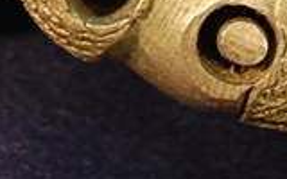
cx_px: 281
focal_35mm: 545
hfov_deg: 3.9
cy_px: -334
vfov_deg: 2.4
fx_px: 4263
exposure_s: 1/40
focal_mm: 52
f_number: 5.6
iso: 400
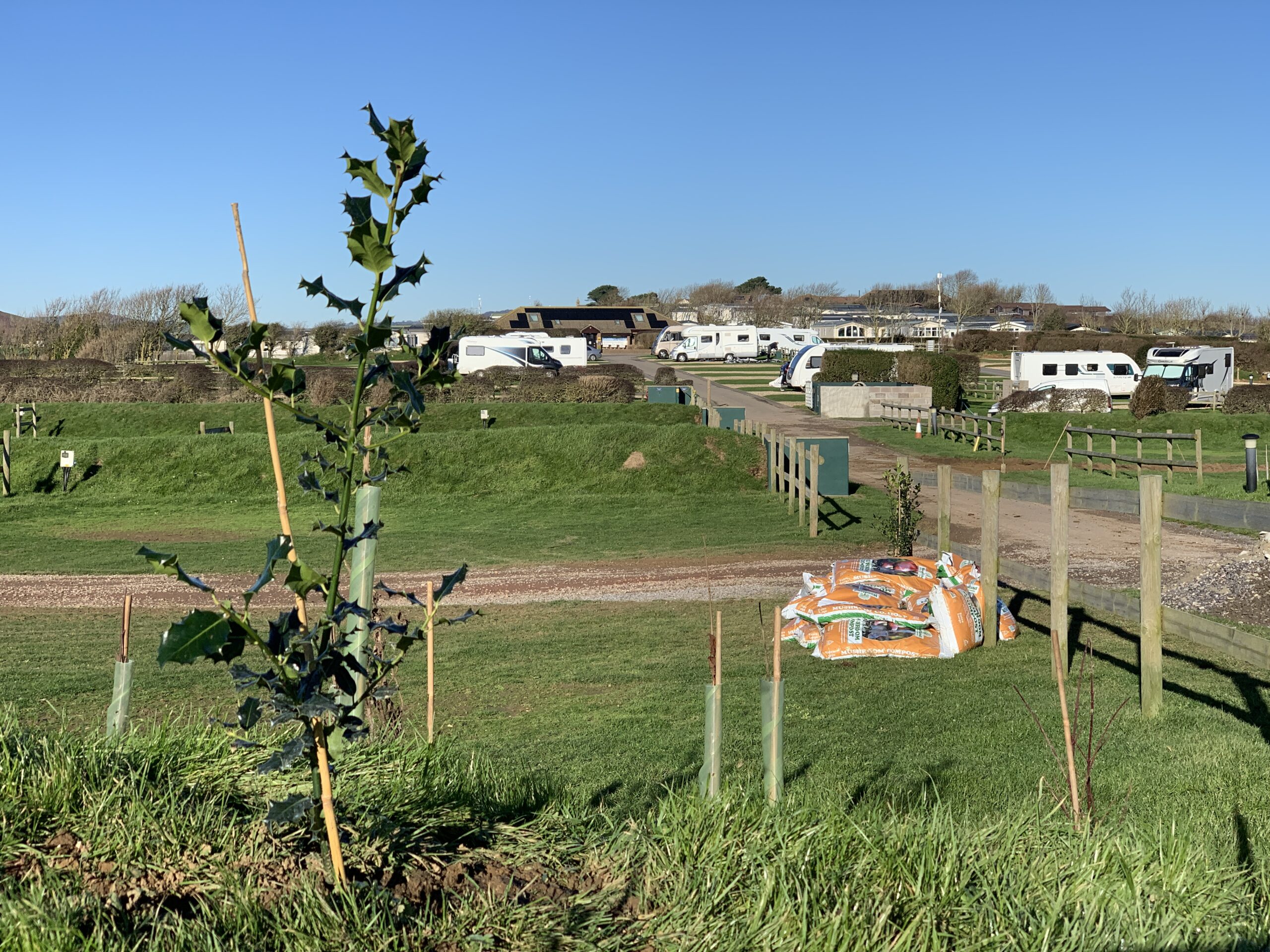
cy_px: 476
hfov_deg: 36.8
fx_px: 1908
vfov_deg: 28.0
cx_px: 635
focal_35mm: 52
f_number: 2.4
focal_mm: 6
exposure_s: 1/1370
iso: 16
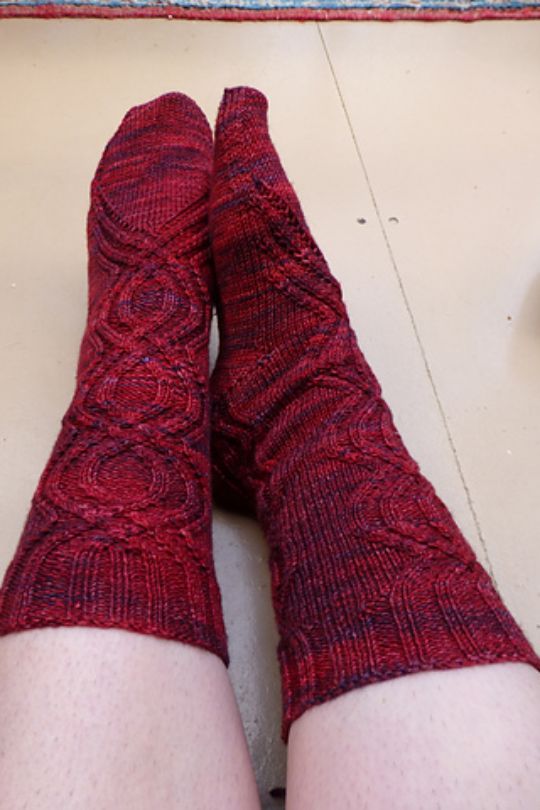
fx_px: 585
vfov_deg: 69.4
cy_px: 392
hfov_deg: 49.3
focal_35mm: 26
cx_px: 225
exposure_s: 1/60
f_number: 3.3
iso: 160
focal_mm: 4.3
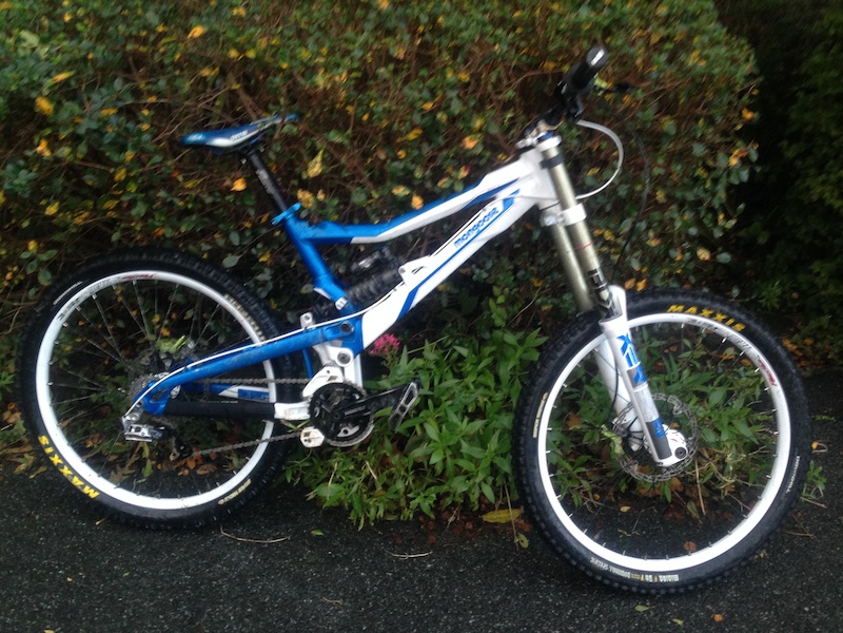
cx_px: 422
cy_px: 316
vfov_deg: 42.9
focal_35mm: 33
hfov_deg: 55.4
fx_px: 804
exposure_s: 1/20
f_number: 2.4
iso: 125
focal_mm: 4.12
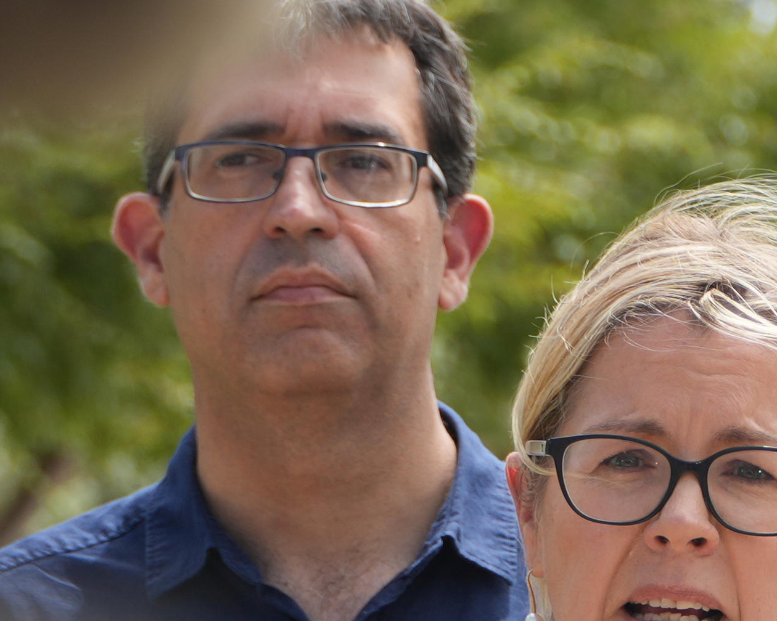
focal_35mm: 391
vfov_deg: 4.0
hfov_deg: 4.9
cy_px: 737
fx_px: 8992
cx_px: 760
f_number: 4
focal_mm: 70
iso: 100
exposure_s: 1/640
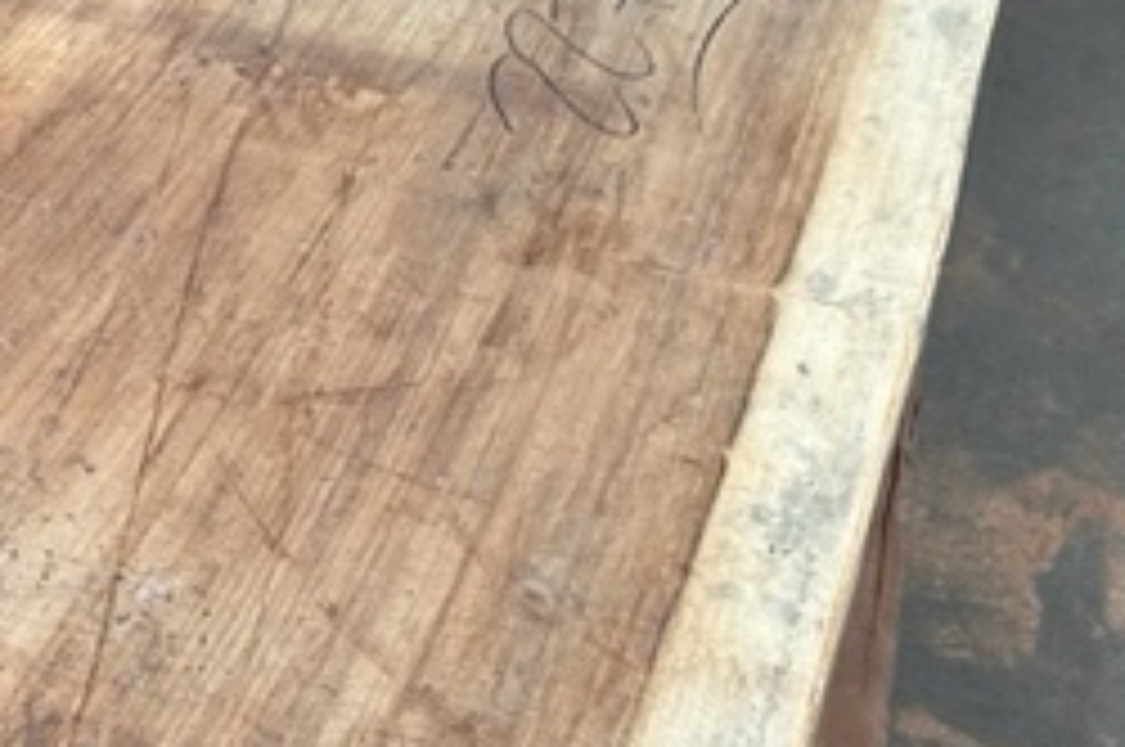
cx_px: 184
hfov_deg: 30.5
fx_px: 1997
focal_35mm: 64
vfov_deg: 20.8
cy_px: 657
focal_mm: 6.86
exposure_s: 1/86
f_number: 1.78
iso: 250
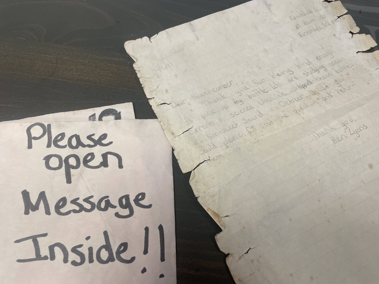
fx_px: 285
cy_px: 142
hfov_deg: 67.3
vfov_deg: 53.1
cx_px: 190
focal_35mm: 26
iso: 80
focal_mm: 4.2
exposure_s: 1/120
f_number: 1.6
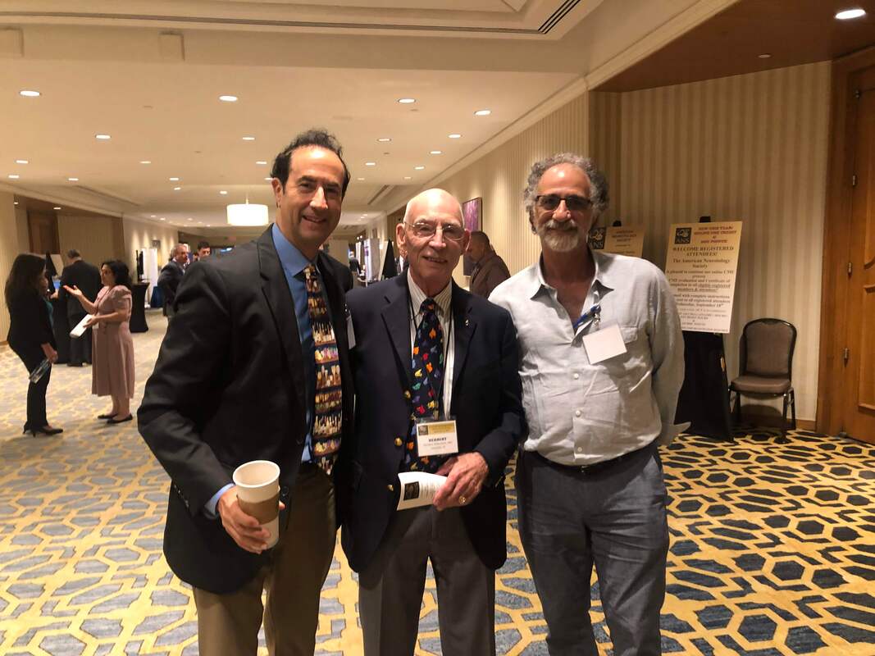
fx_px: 708
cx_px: 438
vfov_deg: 49.7
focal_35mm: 28
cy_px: 328
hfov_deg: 63.4
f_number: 1.8
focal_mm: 4
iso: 64
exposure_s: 1/15
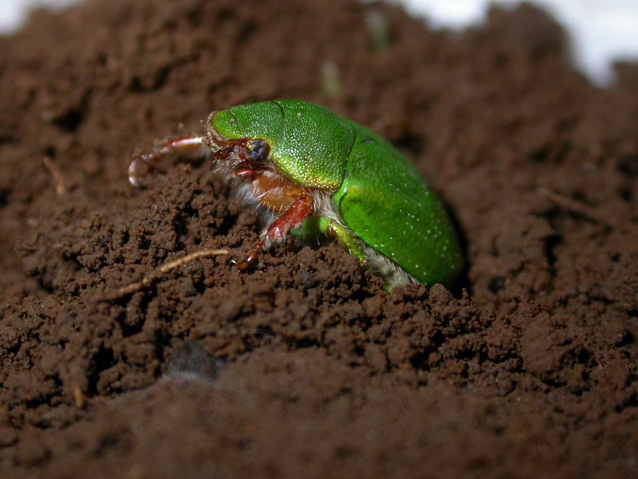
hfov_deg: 17.4
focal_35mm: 113
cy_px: 240
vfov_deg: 13.1
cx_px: 319
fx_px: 2083
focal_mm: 23.5
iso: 100
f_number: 4.2
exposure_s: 1/60.3
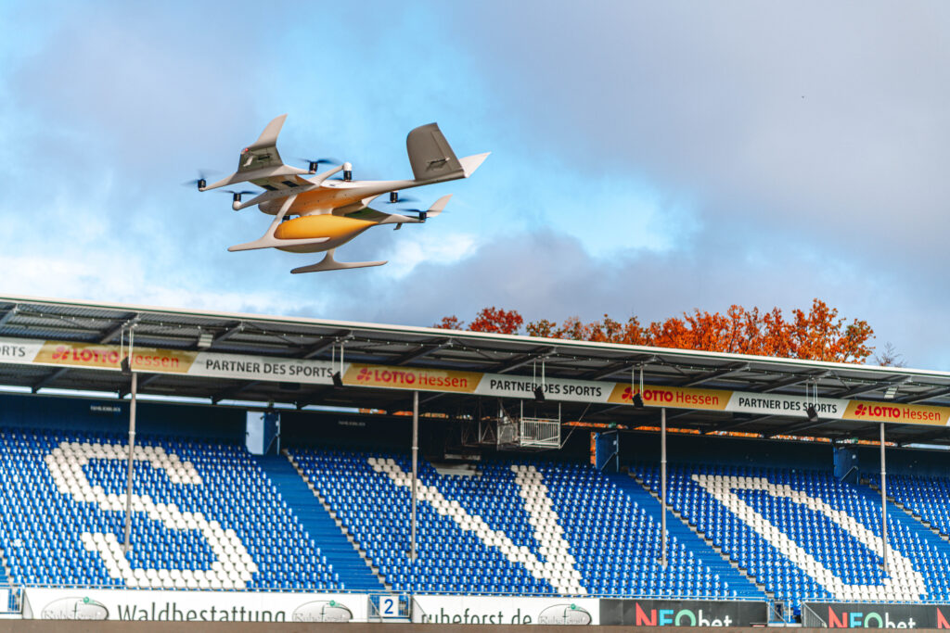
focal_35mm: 70
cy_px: 316
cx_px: 475
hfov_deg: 28.8
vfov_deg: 19.5
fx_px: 1847
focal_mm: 70
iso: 100
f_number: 2.8
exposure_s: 1/640
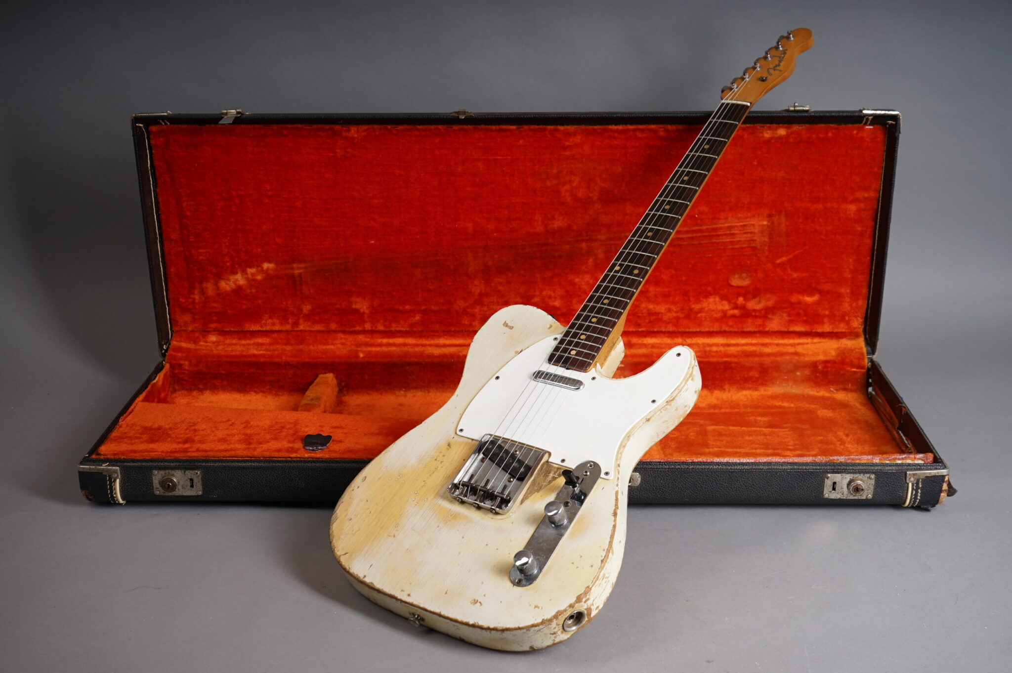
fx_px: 1208
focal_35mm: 43
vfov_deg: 31.1
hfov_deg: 45.5
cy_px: 336
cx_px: 506
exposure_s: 1/160
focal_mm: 43
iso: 160
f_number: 8
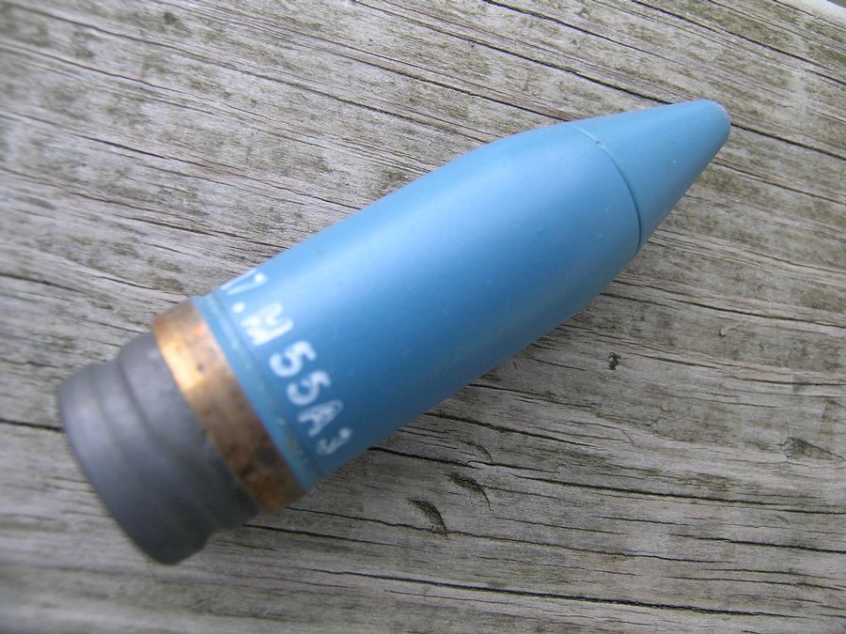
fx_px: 684
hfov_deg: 63.4
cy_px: 317
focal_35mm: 28
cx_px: 423
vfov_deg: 49.7
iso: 50
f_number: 3.1
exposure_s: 1/67.3
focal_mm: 5.8
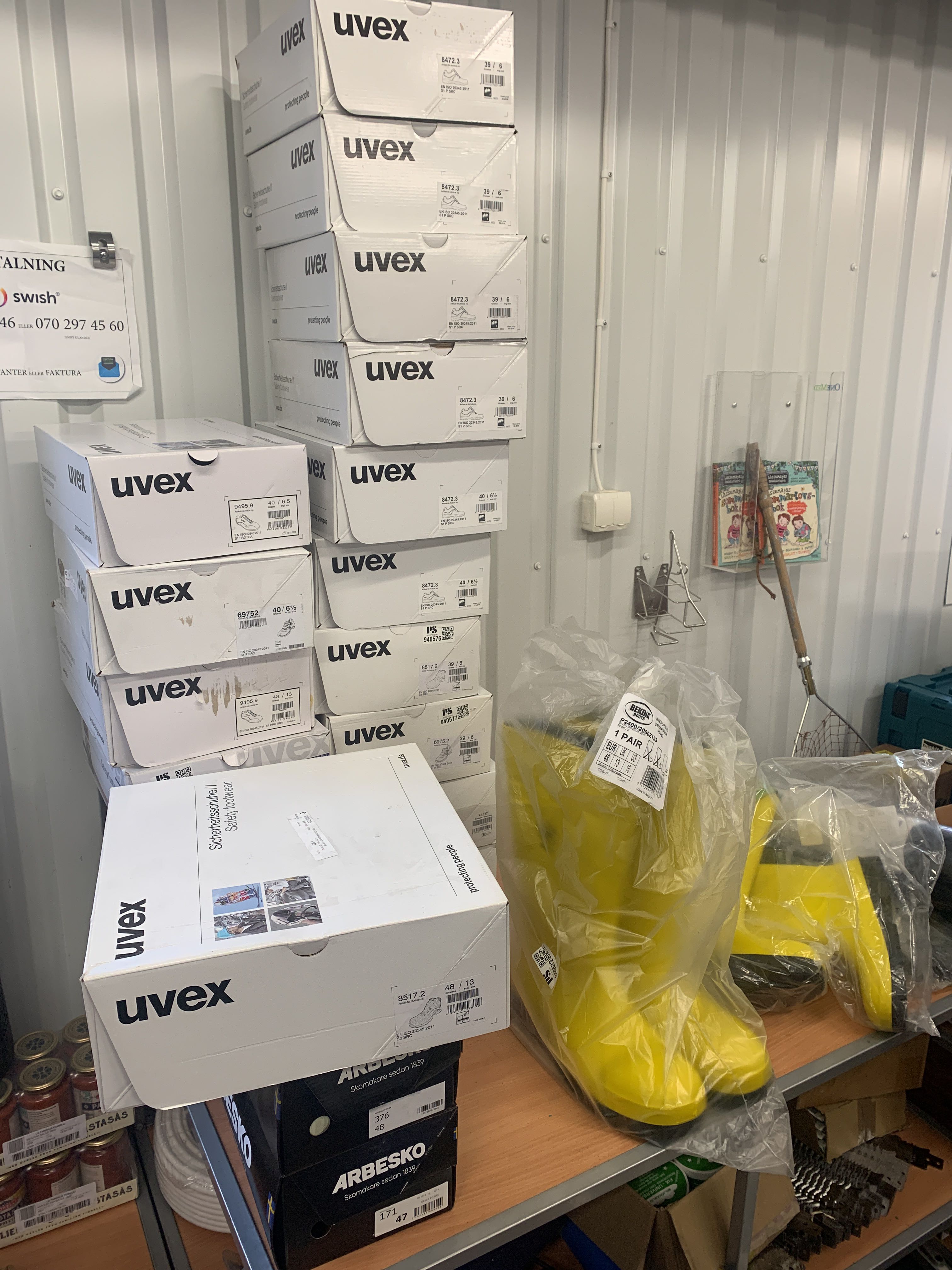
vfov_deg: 67.3
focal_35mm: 26
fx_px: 953
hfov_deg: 53.1
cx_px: 476
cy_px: 635
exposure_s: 1/100
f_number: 1.8
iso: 64
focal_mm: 4.25
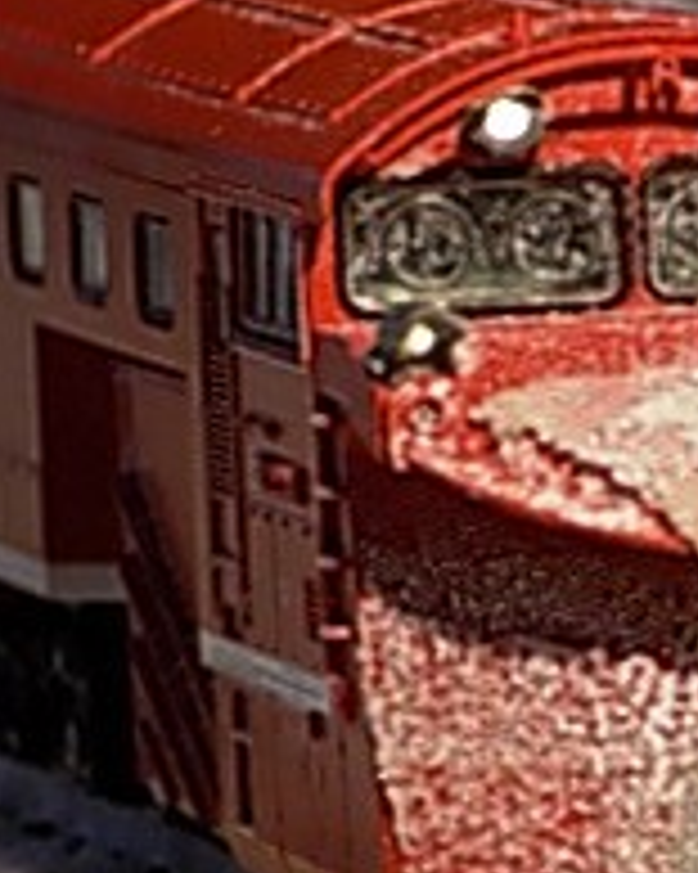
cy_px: 302
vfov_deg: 3.6
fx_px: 14007
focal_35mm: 542
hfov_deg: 2.9
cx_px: 468
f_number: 5.3
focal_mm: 29.9
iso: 125
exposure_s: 1/30
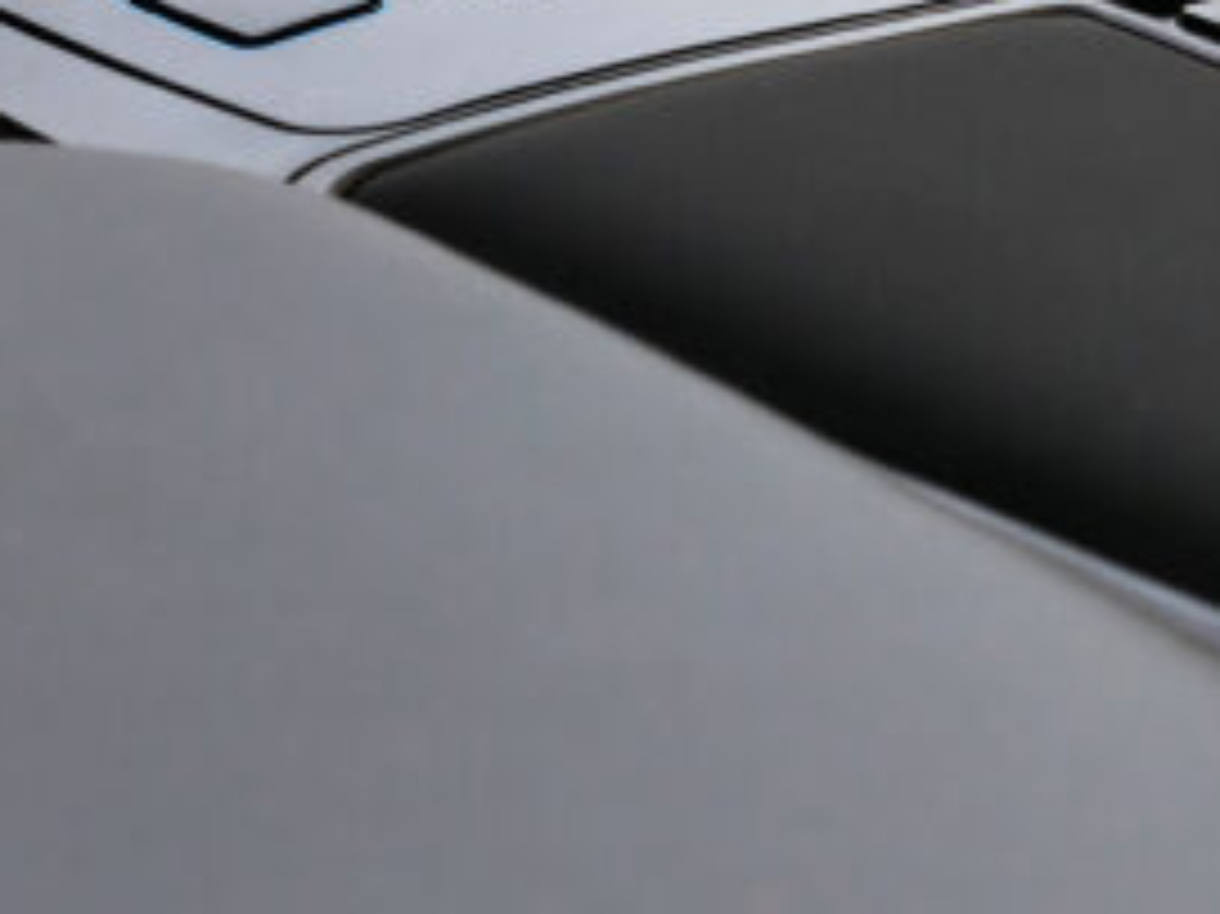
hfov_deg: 6.9
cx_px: 491
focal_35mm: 287
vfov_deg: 5.2
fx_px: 10110
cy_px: -23
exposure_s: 1/125
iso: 200
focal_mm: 38
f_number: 3.9
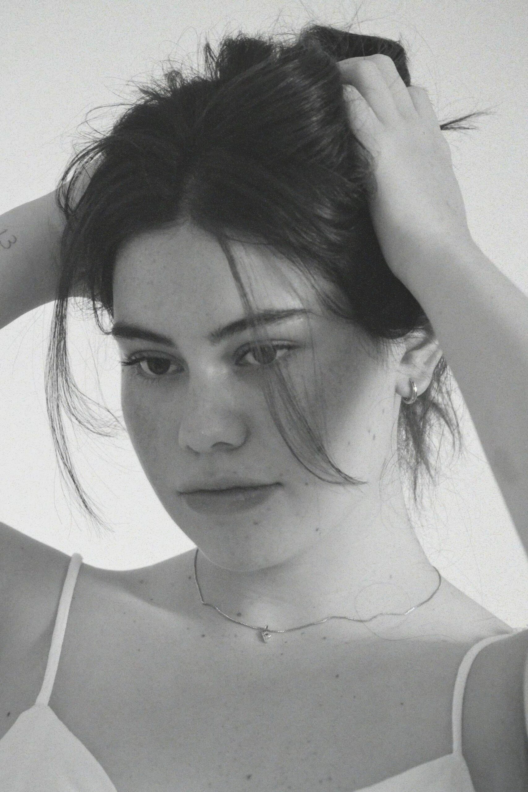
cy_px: 396
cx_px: 264
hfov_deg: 6.3
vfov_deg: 9.5
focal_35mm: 218
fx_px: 4784
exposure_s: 1/500
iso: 3200
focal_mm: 145
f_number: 4.5
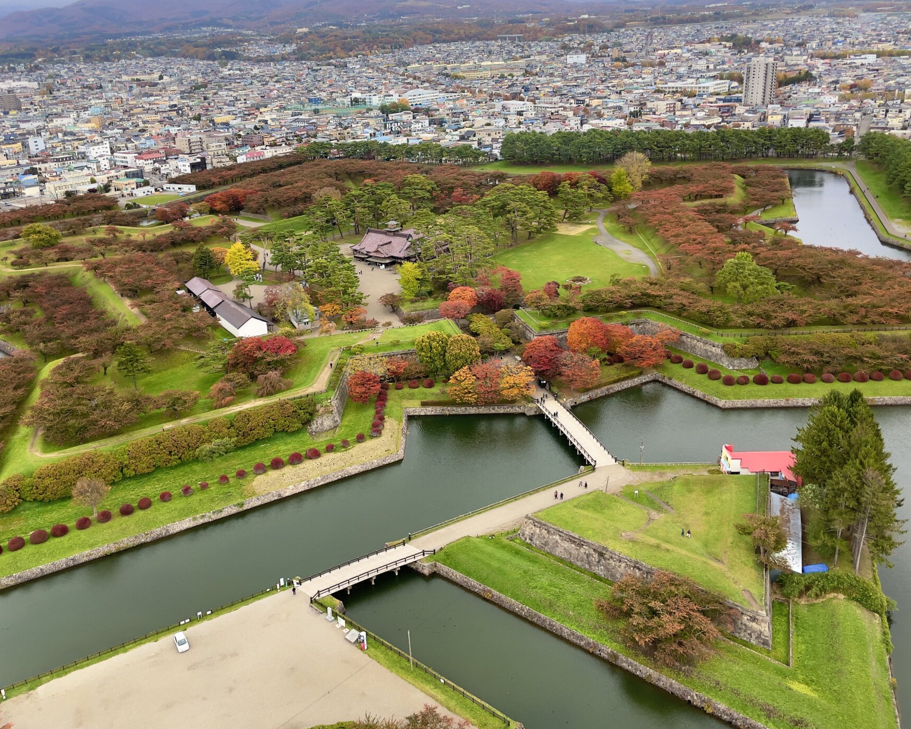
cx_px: 410
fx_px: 809
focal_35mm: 30
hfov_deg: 58.6
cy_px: 335
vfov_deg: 48.5
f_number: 1.6
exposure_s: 1/264
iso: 32
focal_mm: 4.2
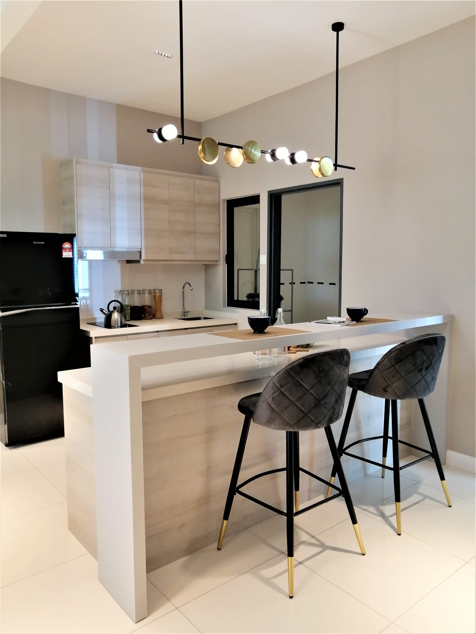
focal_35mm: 26
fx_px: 477
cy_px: 317
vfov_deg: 67.3
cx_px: 238
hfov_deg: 53.1
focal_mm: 3.96
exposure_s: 1/33.3
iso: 160
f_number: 1.8
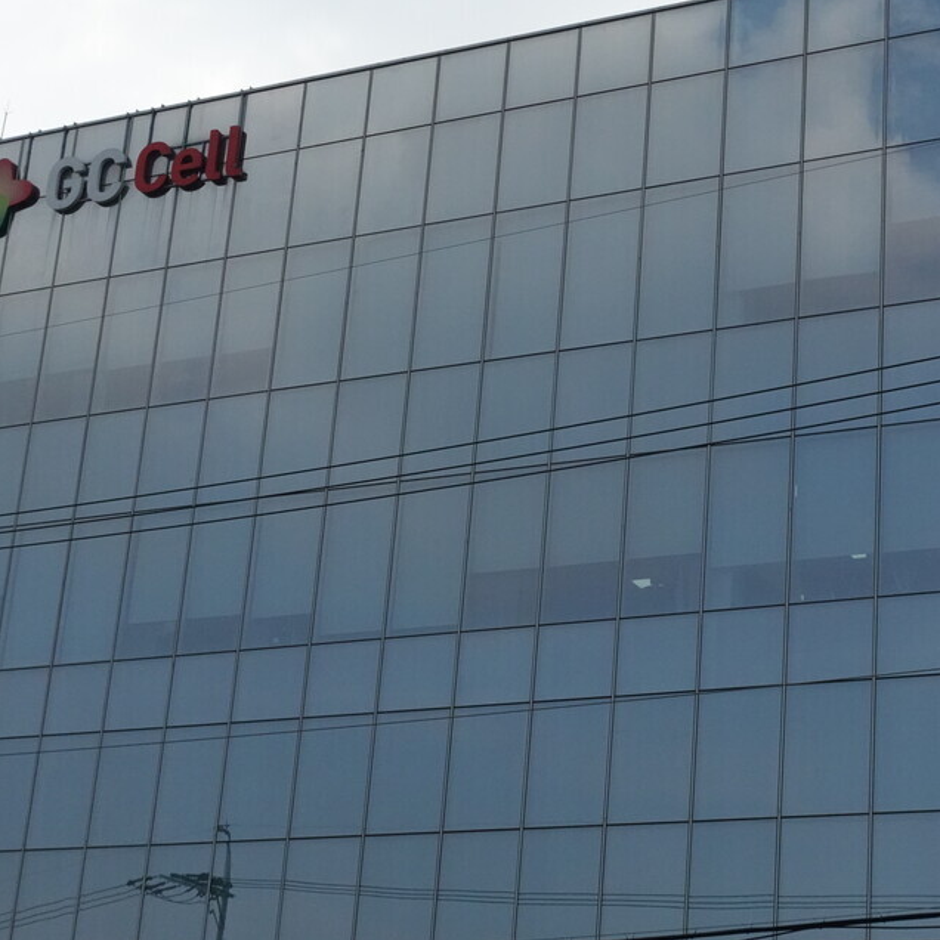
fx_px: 2366
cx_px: 588
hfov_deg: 22.4
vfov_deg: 22.5
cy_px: 470
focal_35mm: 77
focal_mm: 22.37
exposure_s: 1/800
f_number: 5.6
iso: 1600
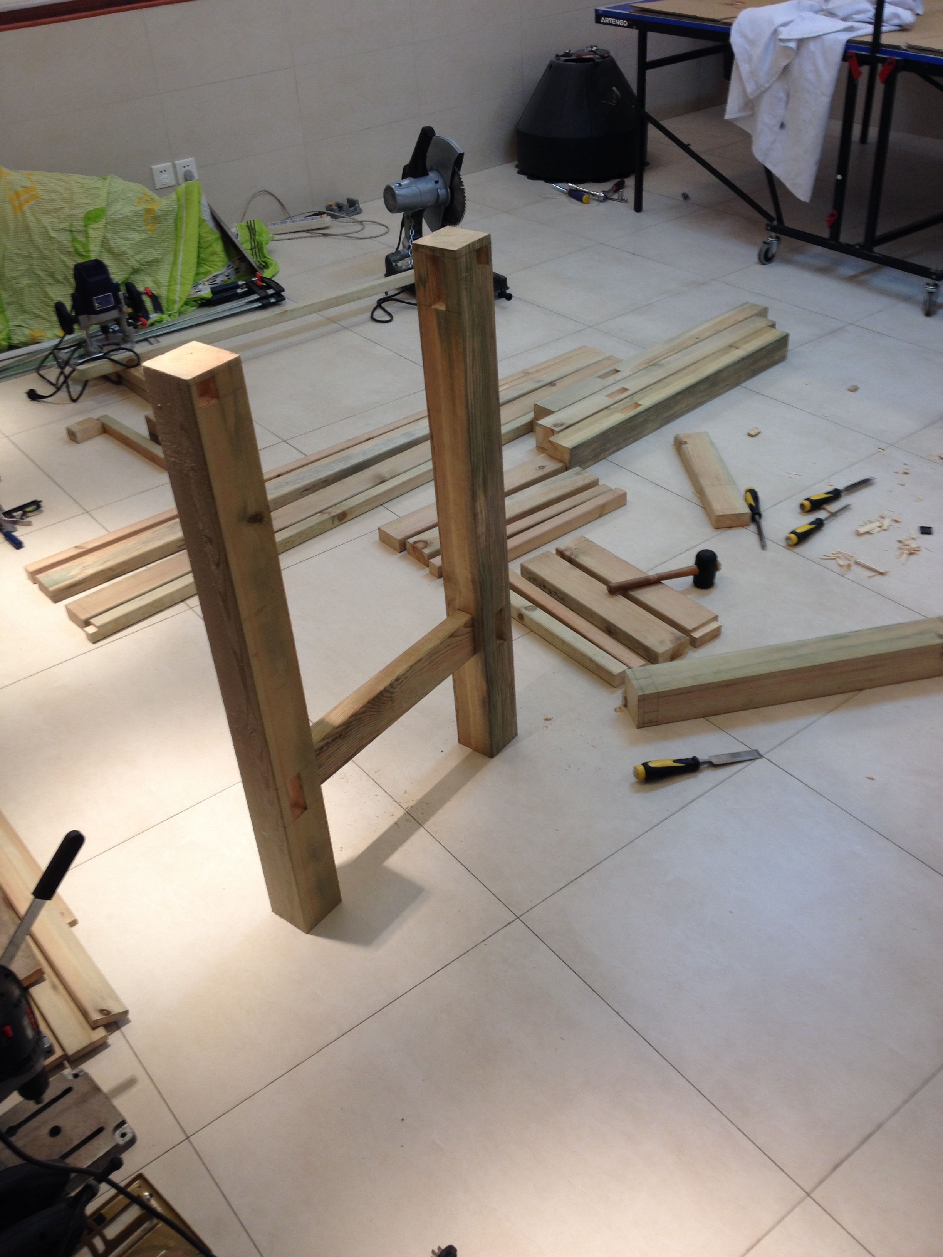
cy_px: 628
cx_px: 472
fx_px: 1271
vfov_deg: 52.6
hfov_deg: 40.7
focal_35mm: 35
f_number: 2.4
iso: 50
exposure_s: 1/24
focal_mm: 4.28
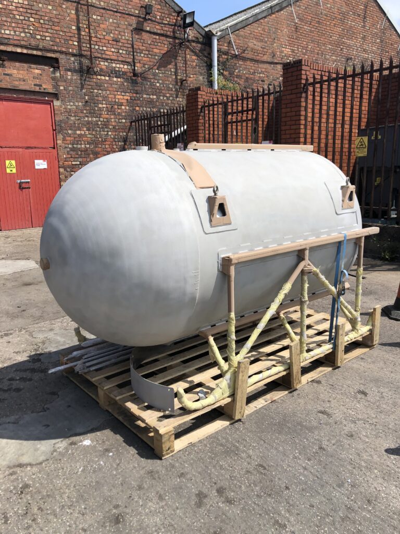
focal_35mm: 28
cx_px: 200
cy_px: 267
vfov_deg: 63.4
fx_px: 431
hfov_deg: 49.7
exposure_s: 1/2857
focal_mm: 3.99
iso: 20
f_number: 1.8
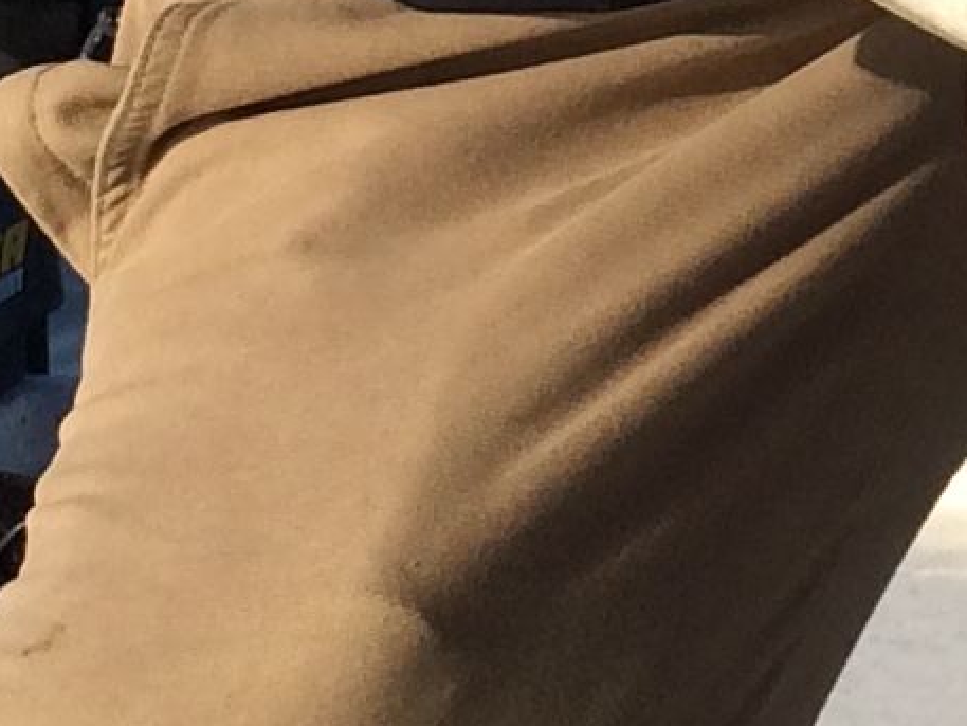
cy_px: -639
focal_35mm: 207
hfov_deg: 9.2
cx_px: 1585
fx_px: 5784
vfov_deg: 7.0
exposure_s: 1/2933
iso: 32
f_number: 2.2
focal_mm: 4.15
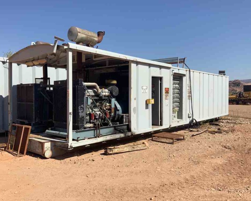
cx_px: 120
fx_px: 230
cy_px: 98
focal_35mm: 31
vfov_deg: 47.1
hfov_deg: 57.2
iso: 16
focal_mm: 3
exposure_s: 1/3125
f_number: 1.8
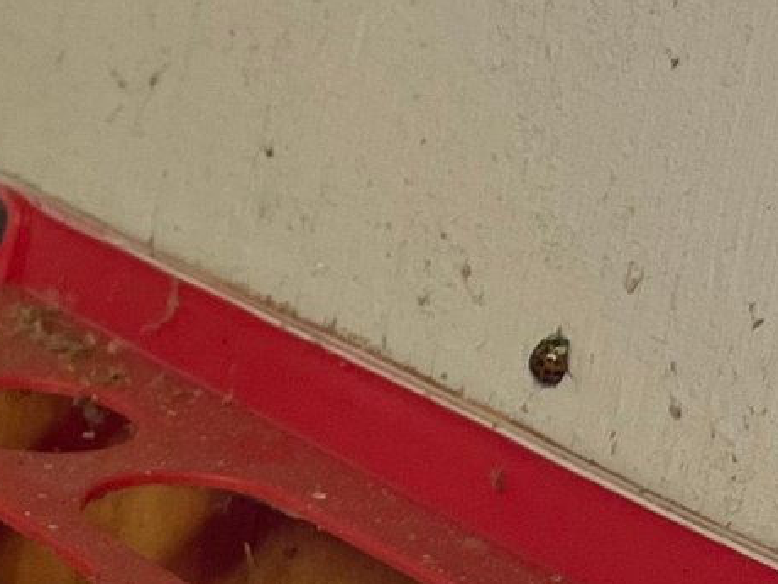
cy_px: 1025
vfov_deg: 12.1
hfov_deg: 17.2
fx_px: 2540
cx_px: 98
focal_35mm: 113
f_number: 1.6
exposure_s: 1/120
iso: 125
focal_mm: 4.2
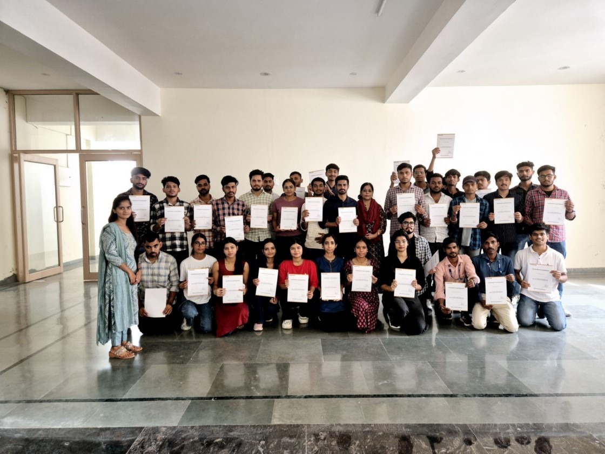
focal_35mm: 23
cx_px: 302
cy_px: 227
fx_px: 402
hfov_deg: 73.9
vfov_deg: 58.9
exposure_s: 1/100
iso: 250
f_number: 1.8
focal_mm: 5.4
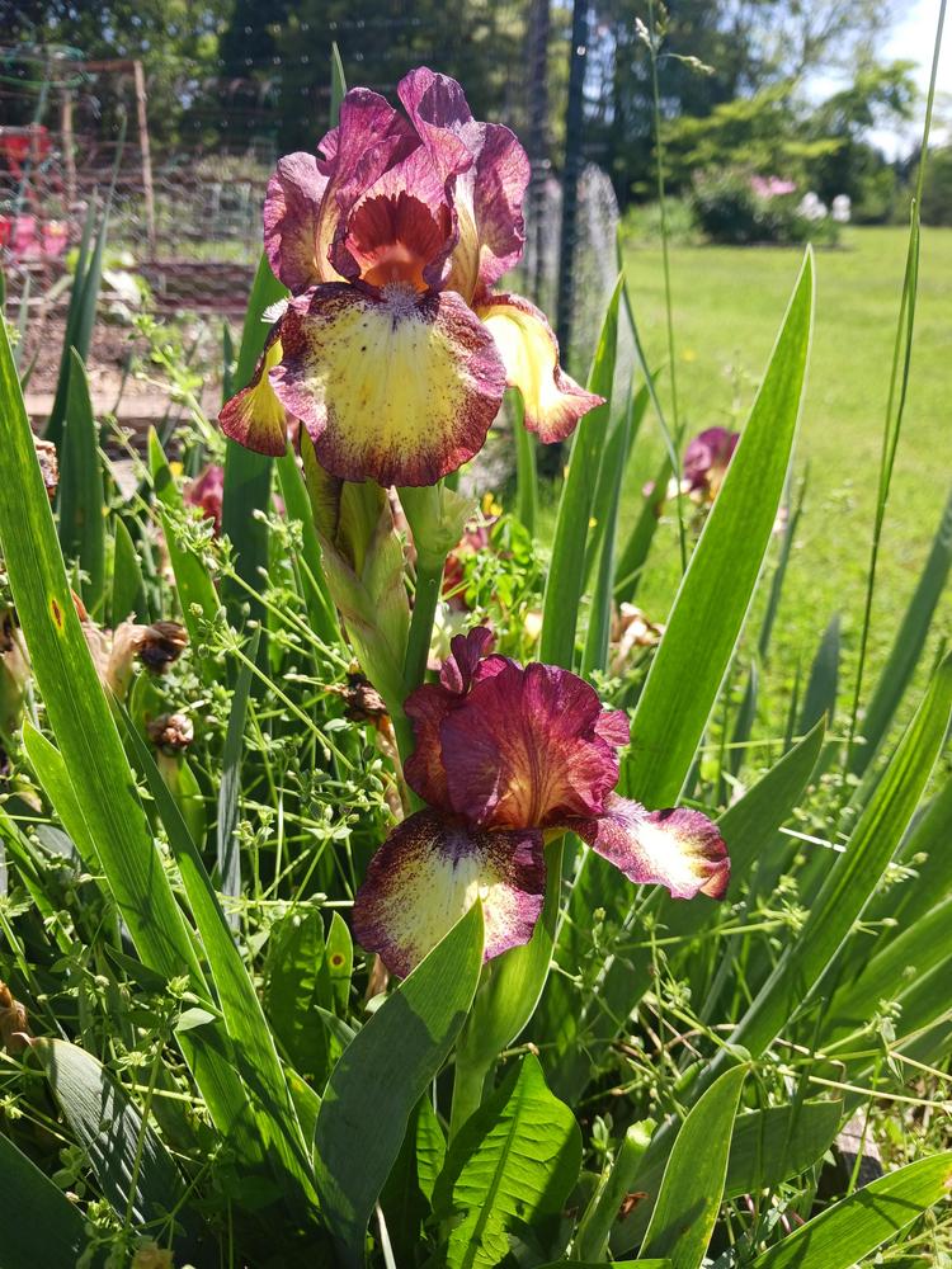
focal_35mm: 27
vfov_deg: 65.3
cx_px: 476
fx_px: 990
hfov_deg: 51.4
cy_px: 634
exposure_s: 1/139
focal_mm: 4
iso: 20
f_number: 1.8
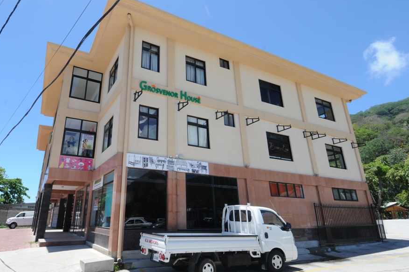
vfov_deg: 59.4
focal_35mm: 21
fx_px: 238
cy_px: 133
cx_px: 179
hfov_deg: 80.9
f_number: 13
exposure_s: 1/125
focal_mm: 12
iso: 200
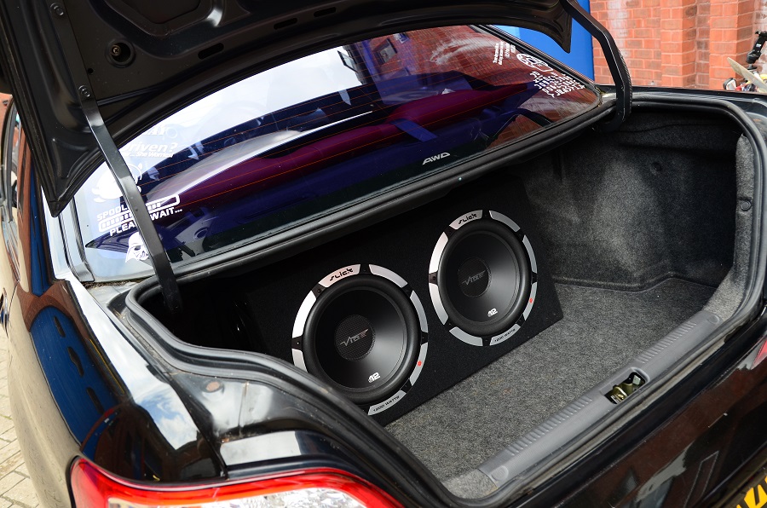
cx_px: 384
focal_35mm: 28
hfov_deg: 64.7
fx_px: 606
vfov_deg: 45.5
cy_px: 254
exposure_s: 1/100
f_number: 4
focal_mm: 19
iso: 200
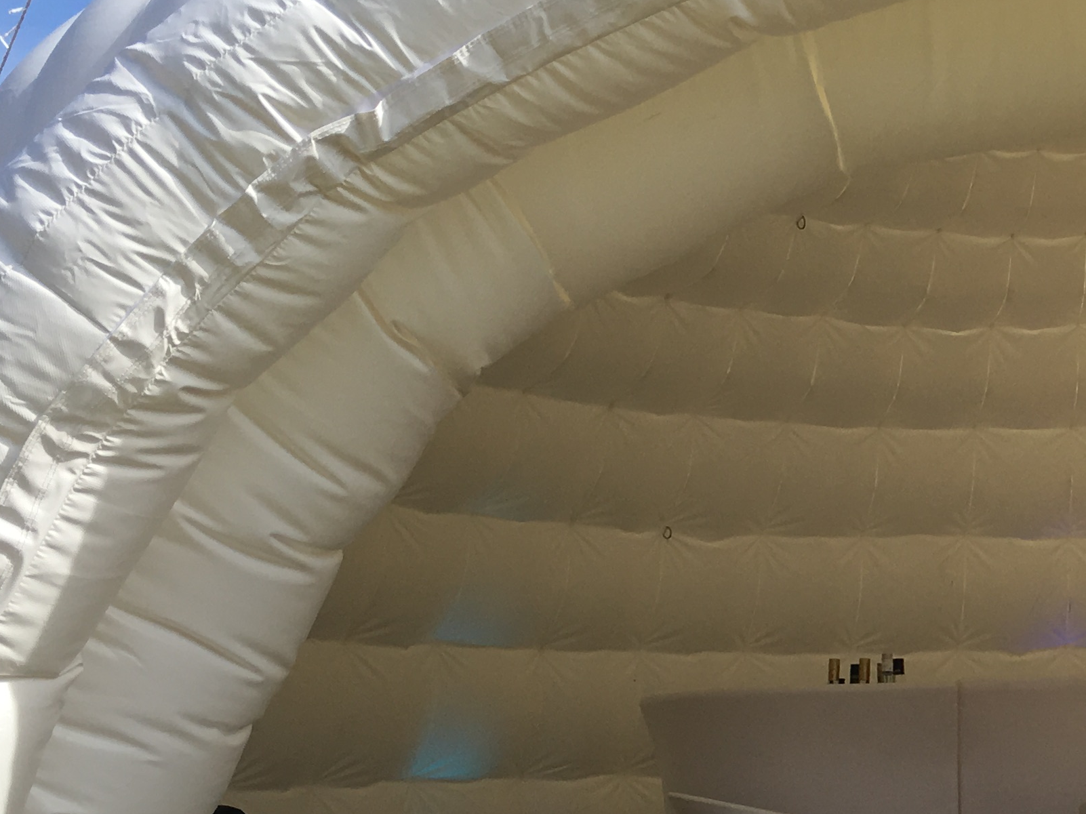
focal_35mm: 73
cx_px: 1143
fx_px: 2290
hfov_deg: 25.1
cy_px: 609
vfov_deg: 20.0
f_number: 2.2
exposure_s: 1/1099
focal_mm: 4.15
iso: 25
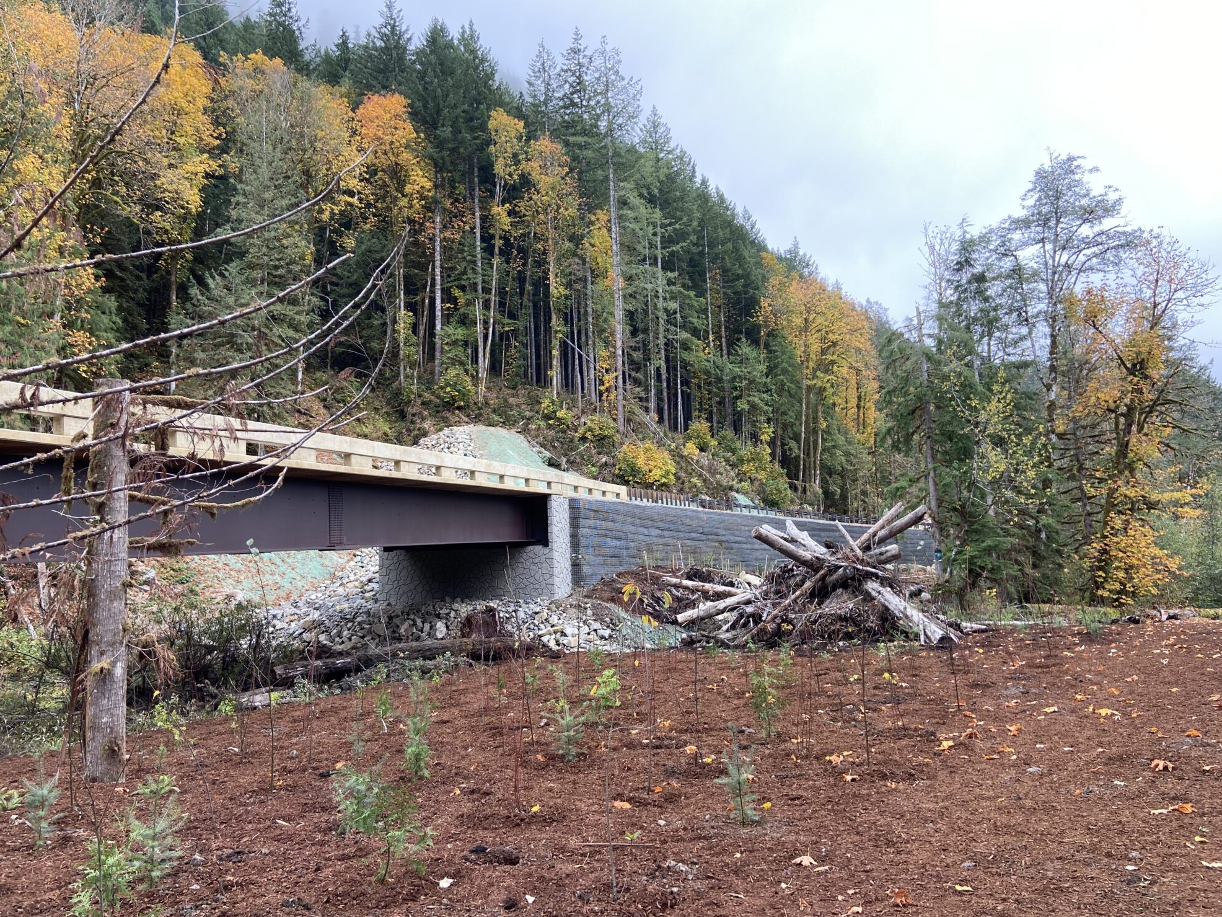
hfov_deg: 65.3
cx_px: 592
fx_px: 953
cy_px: 453
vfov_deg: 51.4
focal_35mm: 27
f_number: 1.8
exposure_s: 1/122
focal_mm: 4.25
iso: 32
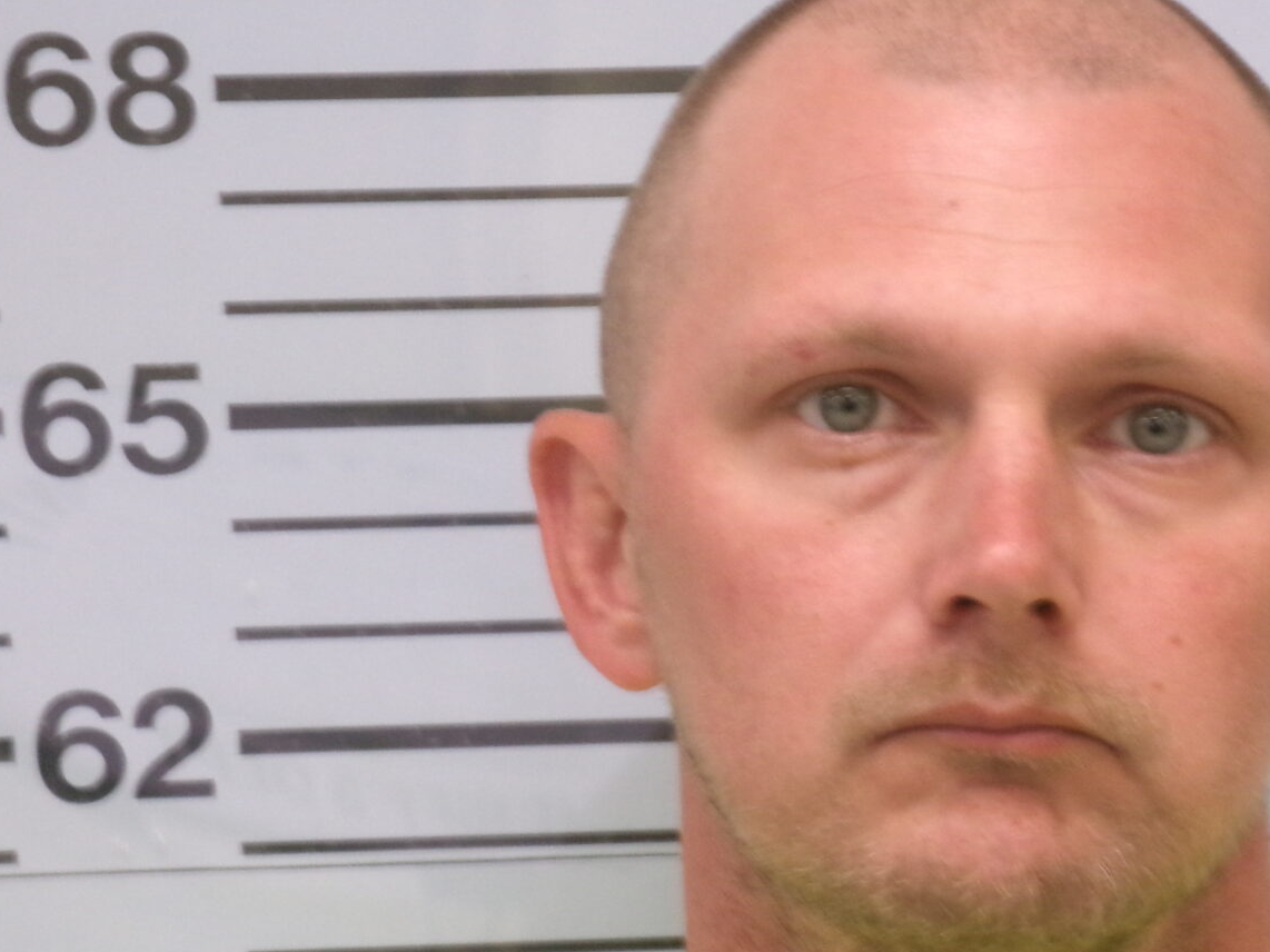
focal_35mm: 300
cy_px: 604
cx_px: 841
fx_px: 11004
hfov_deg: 6.6
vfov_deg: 5.0
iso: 467
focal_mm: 40.1
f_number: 5.9
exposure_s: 1/20
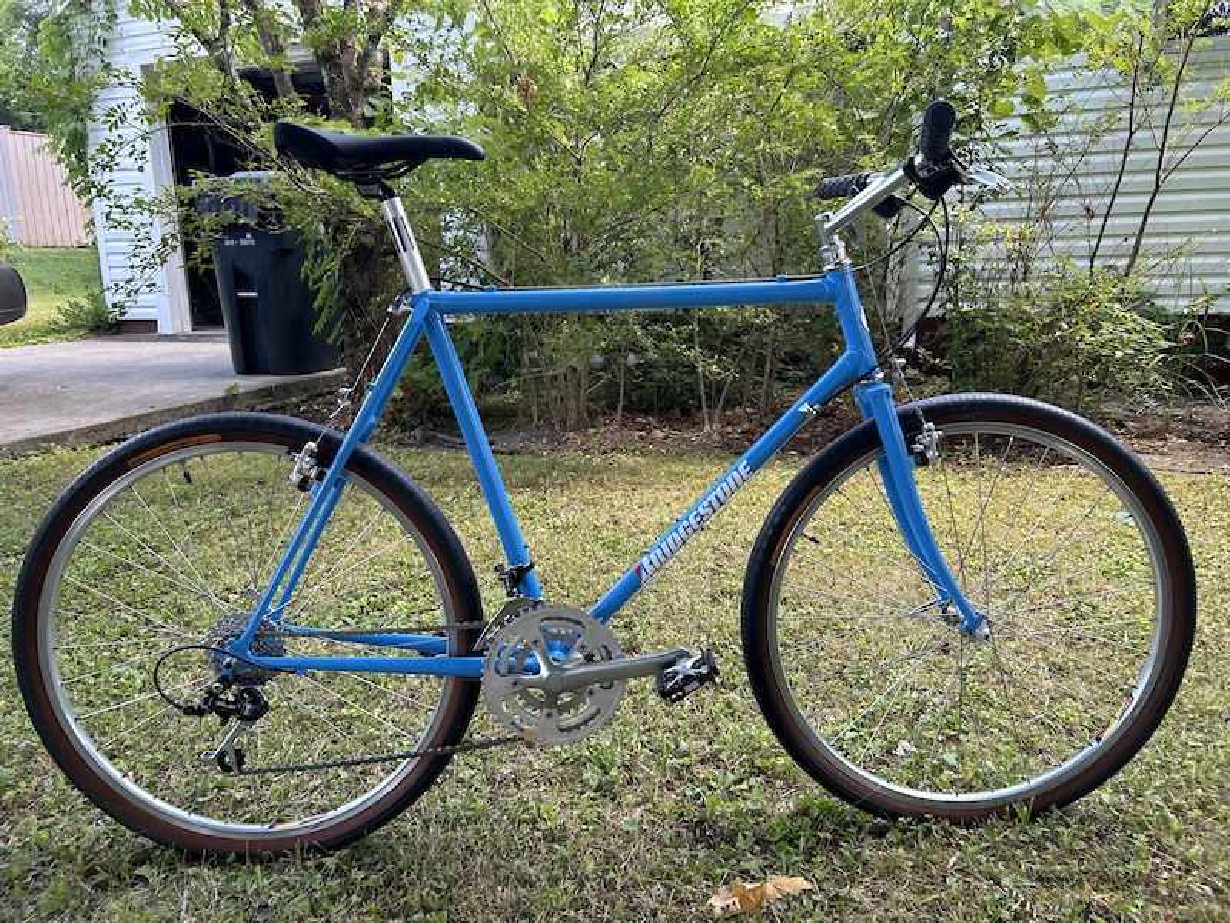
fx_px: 924
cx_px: 615
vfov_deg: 53.1
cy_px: 462
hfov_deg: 67.3
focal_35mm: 26
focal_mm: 5.7
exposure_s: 1/121
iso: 40
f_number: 1.5
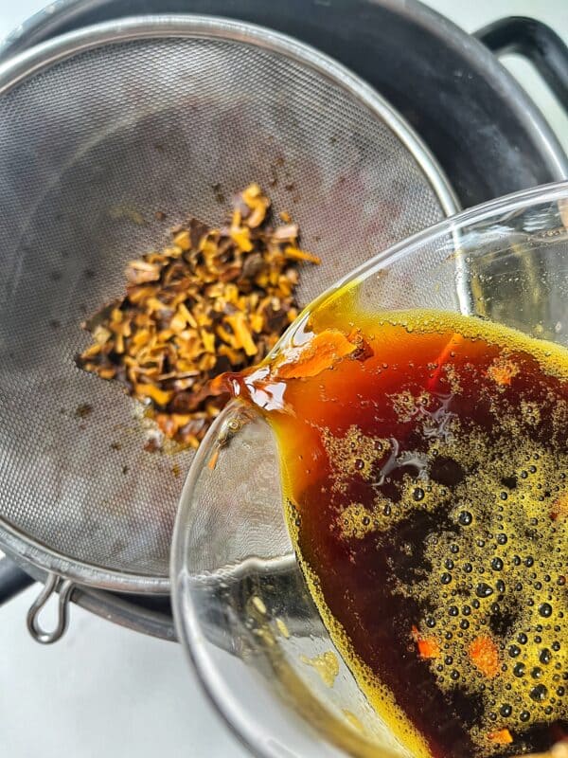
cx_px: 284
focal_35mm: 26
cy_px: 379
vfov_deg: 67.3
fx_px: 569
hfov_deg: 53.1
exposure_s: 1/63
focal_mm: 5.1
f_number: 1.6
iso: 125
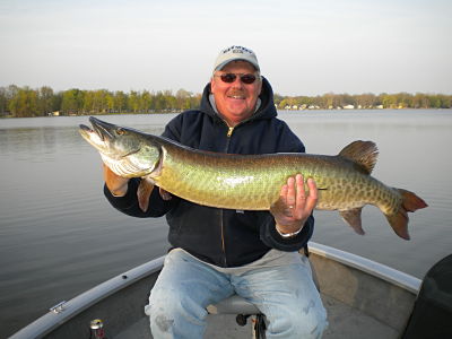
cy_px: 170
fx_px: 457
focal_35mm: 35
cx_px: 226
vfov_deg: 40.7
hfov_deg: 52.6
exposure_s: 1/169
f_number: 4.6
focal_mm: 6.3
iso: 80
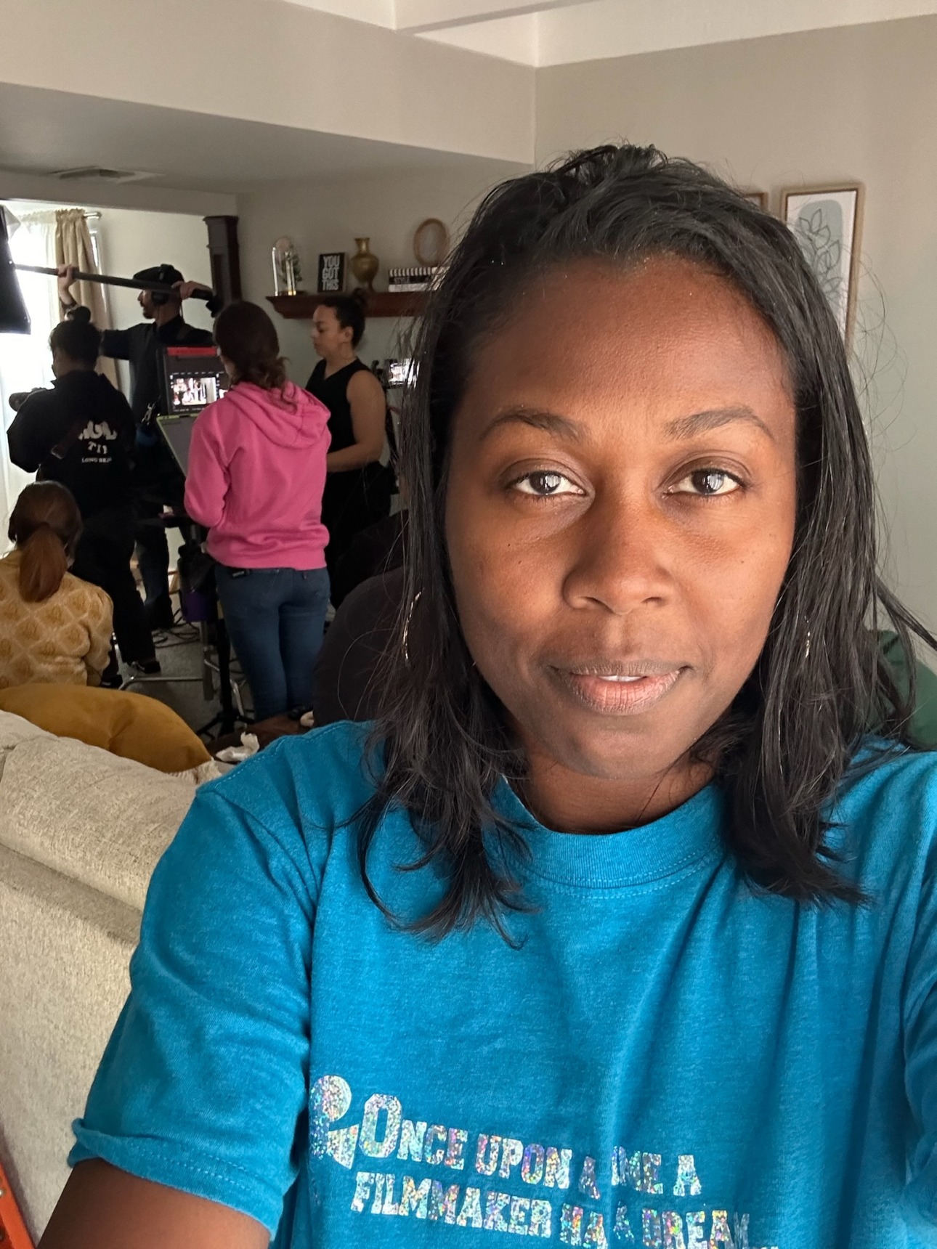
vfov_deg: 60.0
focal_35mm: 30
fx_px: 1083
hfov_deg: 46.8
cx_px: 468
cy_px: 624
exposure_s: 1/60
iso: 250
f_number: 1.9
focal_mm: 2.69
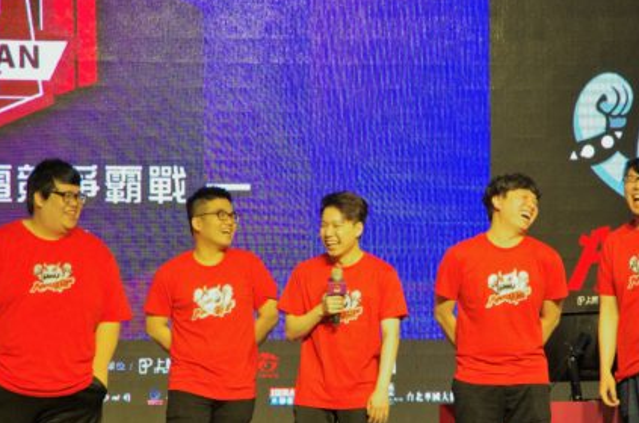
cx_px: 373
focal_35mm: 227
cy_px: 278
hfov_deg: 9.1
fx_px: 4020
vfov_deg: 6.0
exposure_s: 1/100
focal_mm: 100
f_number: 5.6
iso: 3200
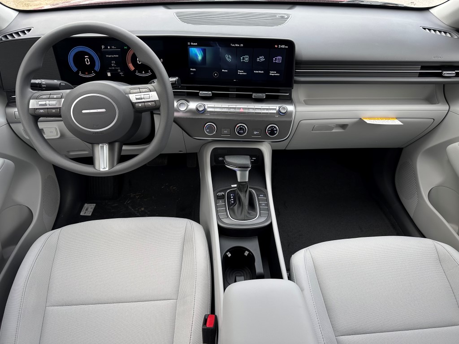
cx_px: 230
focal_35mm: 24
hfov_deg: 71.6
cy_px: 172
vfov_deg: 56.8
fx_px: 318
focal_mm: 6.86
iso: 64
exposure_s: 1/184
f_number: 1.78
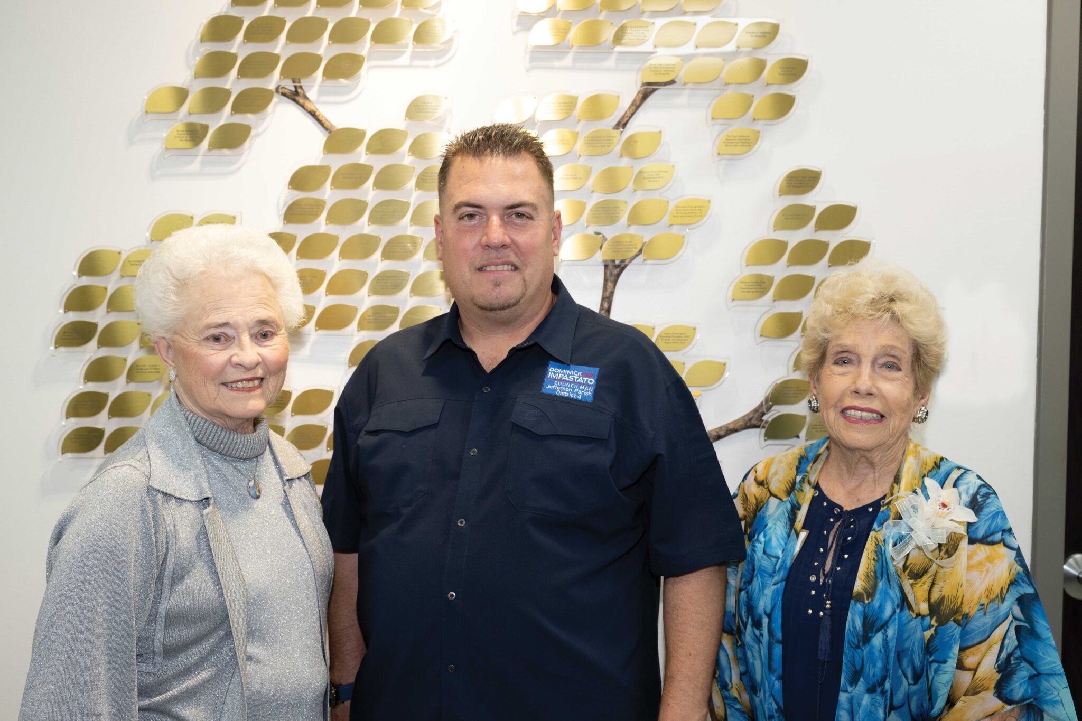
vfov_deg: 34.2
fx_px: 1172
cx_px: 541
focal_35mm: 39
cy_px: 360
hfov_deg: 49.6
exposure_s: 1/80
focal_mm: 39
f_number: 6.3
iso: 800
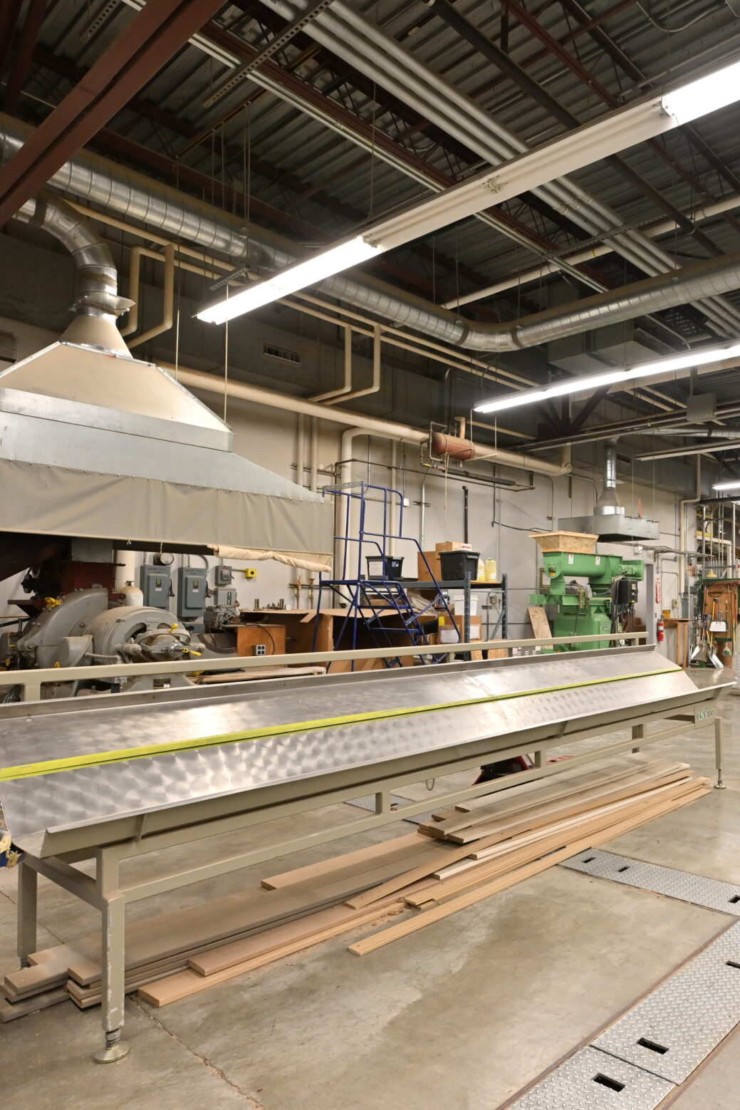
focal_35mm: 23
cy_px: 578
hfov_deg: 52.0
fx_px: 709
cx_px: 581
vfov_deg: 76.1
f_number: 6.3
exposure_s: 1/50
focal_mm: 14
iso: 800
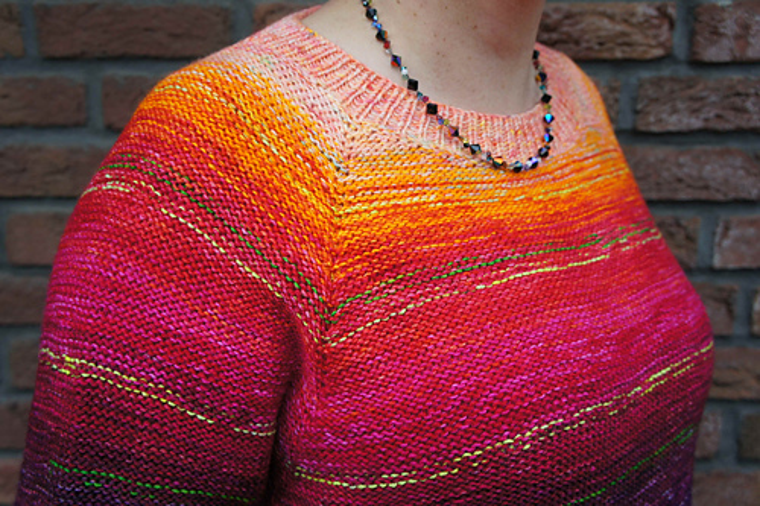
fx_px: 760
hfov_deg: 53.1
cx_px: 380
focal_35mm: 36
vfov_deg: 36.8
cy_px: 253
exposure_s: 1/80
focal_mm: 24
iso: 250
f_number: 4.5
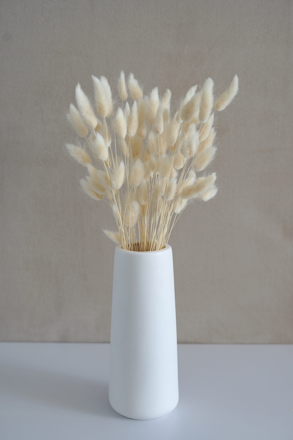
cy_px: 220
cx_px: 146
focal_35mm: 50
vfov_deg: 39.6
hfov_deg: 27.0
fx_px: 610
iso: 100
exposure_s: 1/25
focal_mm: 50
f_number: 3.5
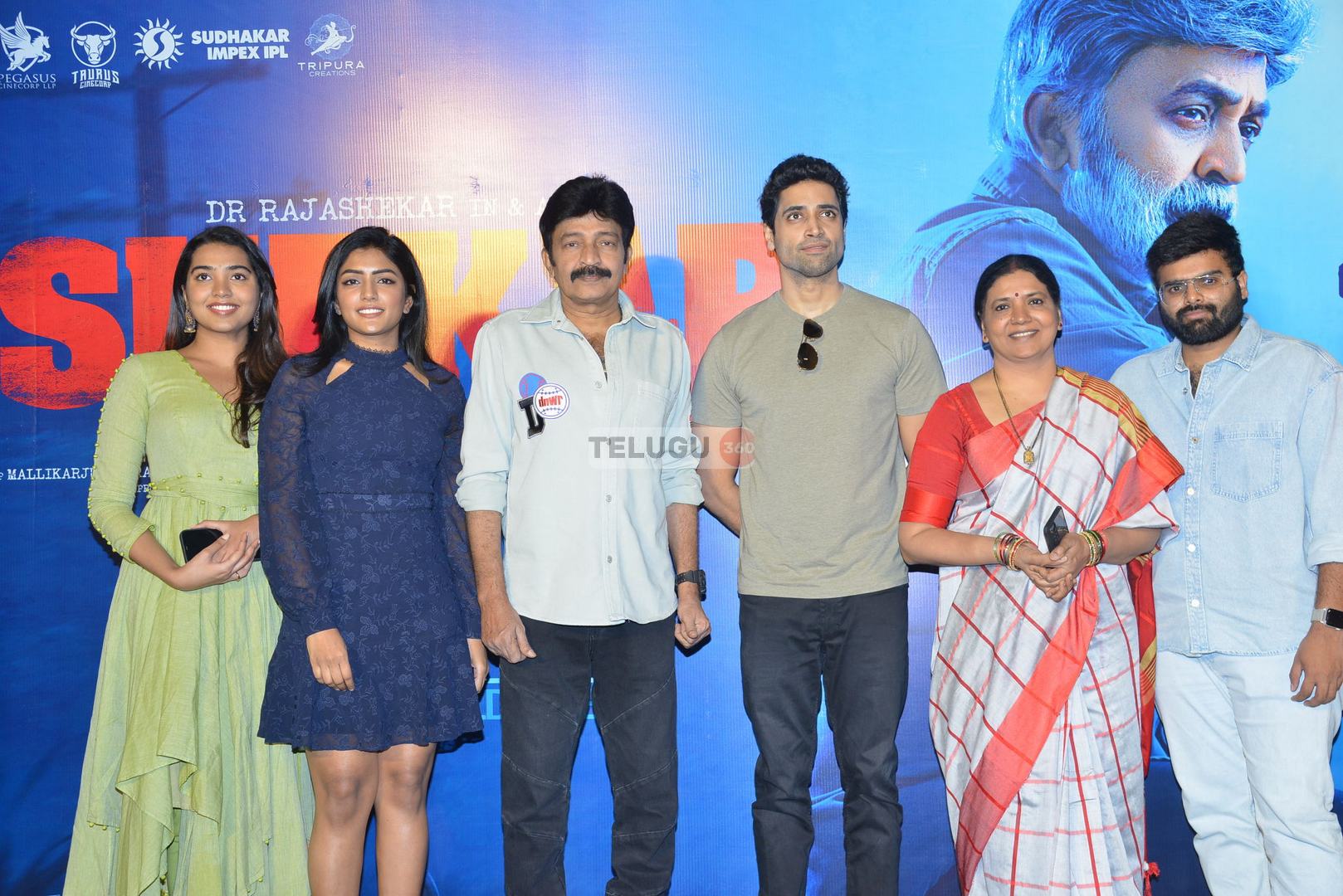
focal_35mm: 48
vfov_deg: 28.1
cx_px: 672
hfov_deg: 41.1
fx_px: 1791
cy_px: 448
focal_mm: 48
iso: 800
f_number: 5
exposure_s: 1/125
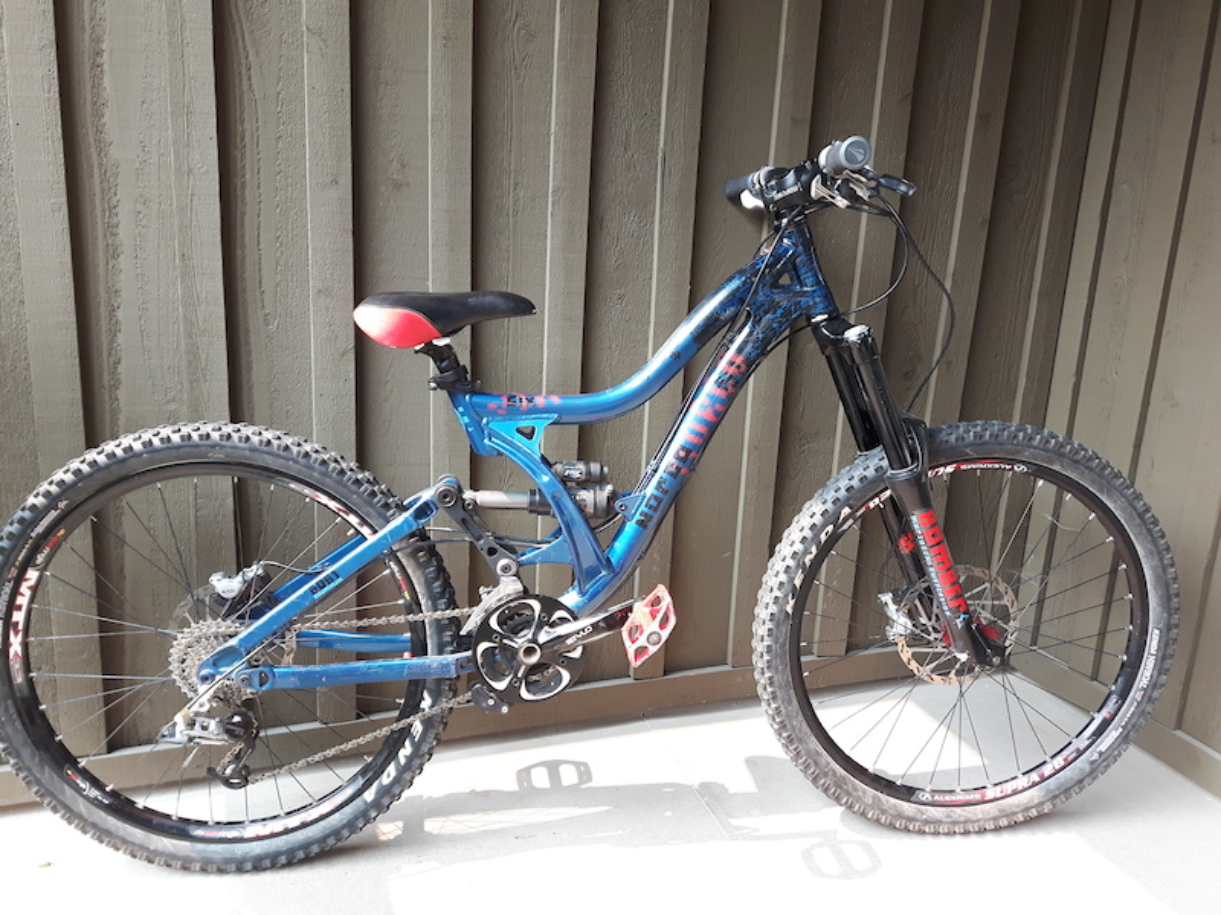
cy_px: 458
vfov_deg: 45.4
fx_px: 1093
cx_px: 610
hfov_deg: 58.4
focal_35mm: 31
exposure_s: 1/100
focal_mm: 3.7
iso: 80
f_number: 1.9
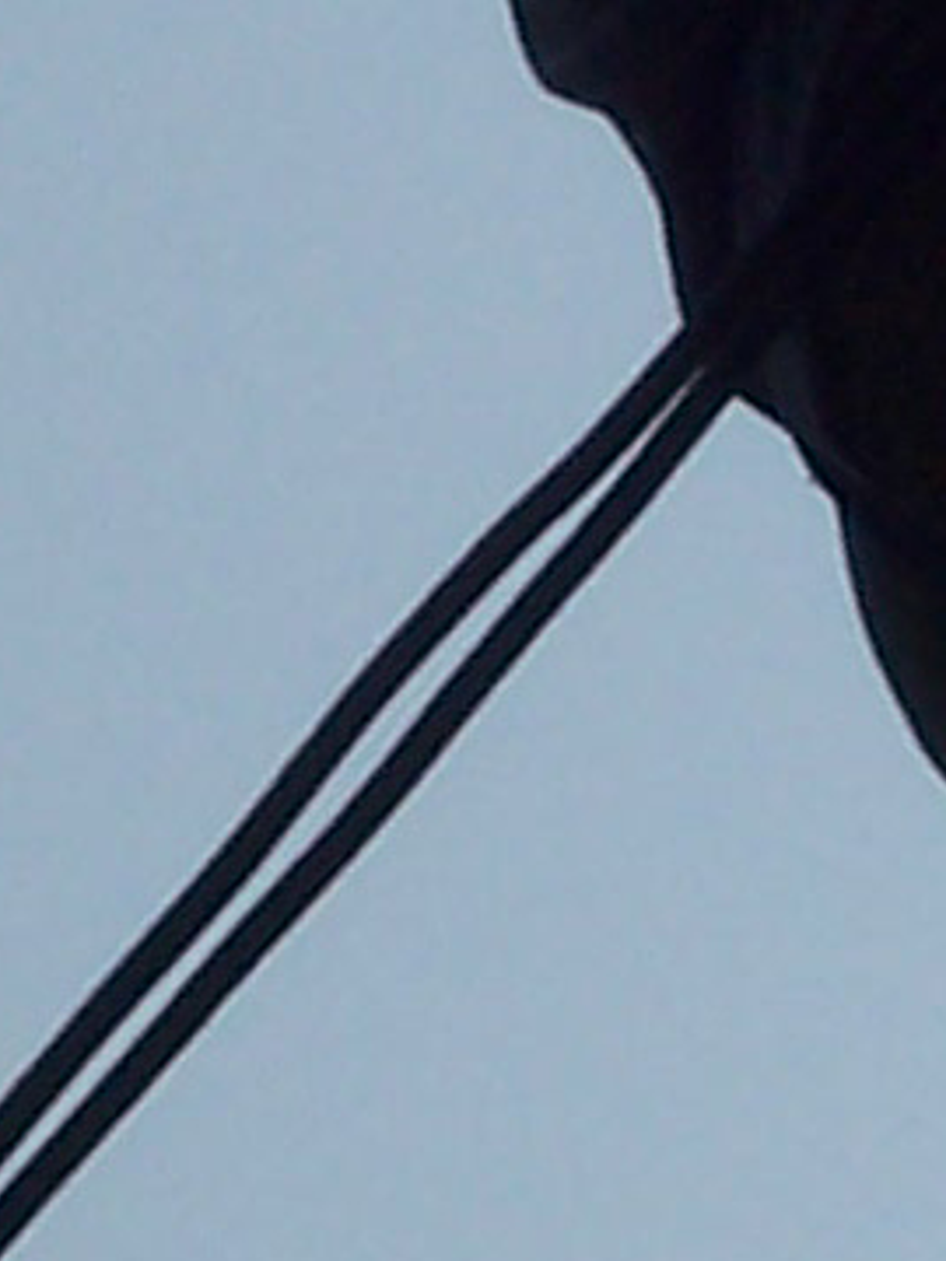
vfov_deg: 2.7
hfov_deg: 2.0
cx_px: 978
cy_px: -256
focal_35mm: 730
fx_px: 26600
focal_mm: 16.8
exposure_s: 1/750
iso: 80
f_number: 9.5
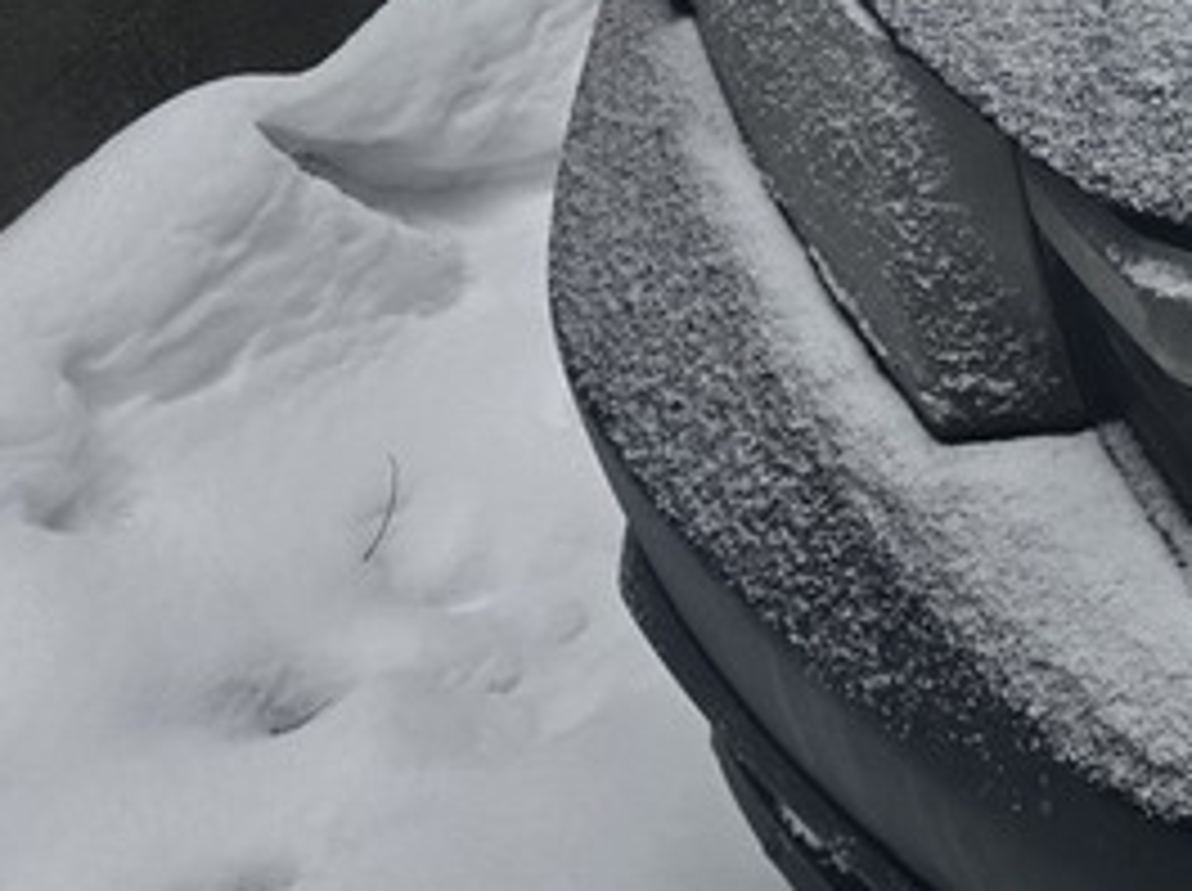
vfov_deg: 15.0
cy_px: -567
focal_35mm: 89
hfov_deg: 17.6
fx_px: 3061
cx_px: 2177
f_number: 1.7
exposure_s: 1/186
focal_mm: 6.3
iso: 12
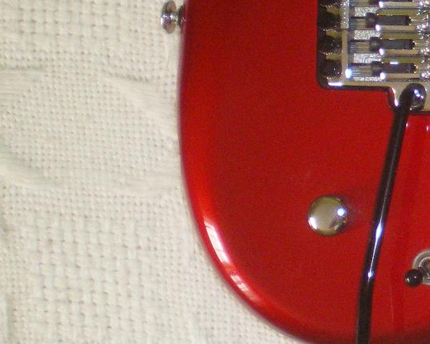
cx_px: 586
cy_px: 35
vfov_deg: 14.5
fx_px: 1336
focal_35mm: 105
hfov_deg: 17.0
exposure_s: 1/50
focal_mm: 6.3
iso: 400
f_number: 3.1
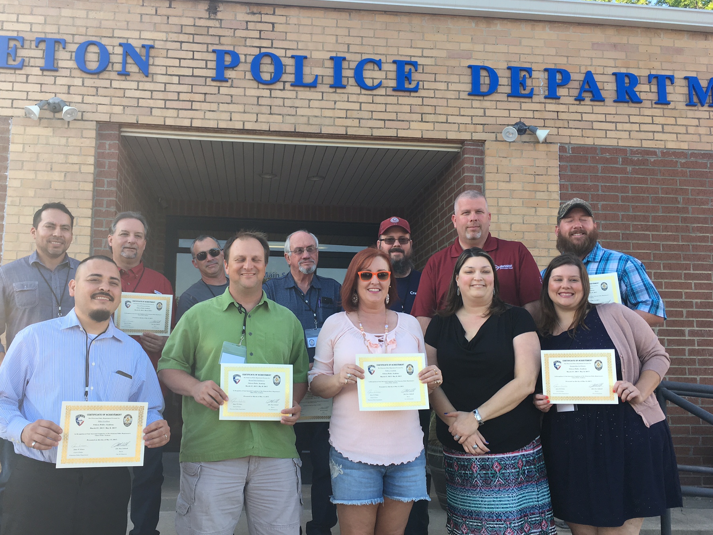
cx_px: 321
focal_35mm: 33
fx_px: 680
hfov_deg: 55.3
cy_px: 284
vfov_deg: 42.9
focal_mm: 4.15
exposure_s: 1/207
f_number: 2.2
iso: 25
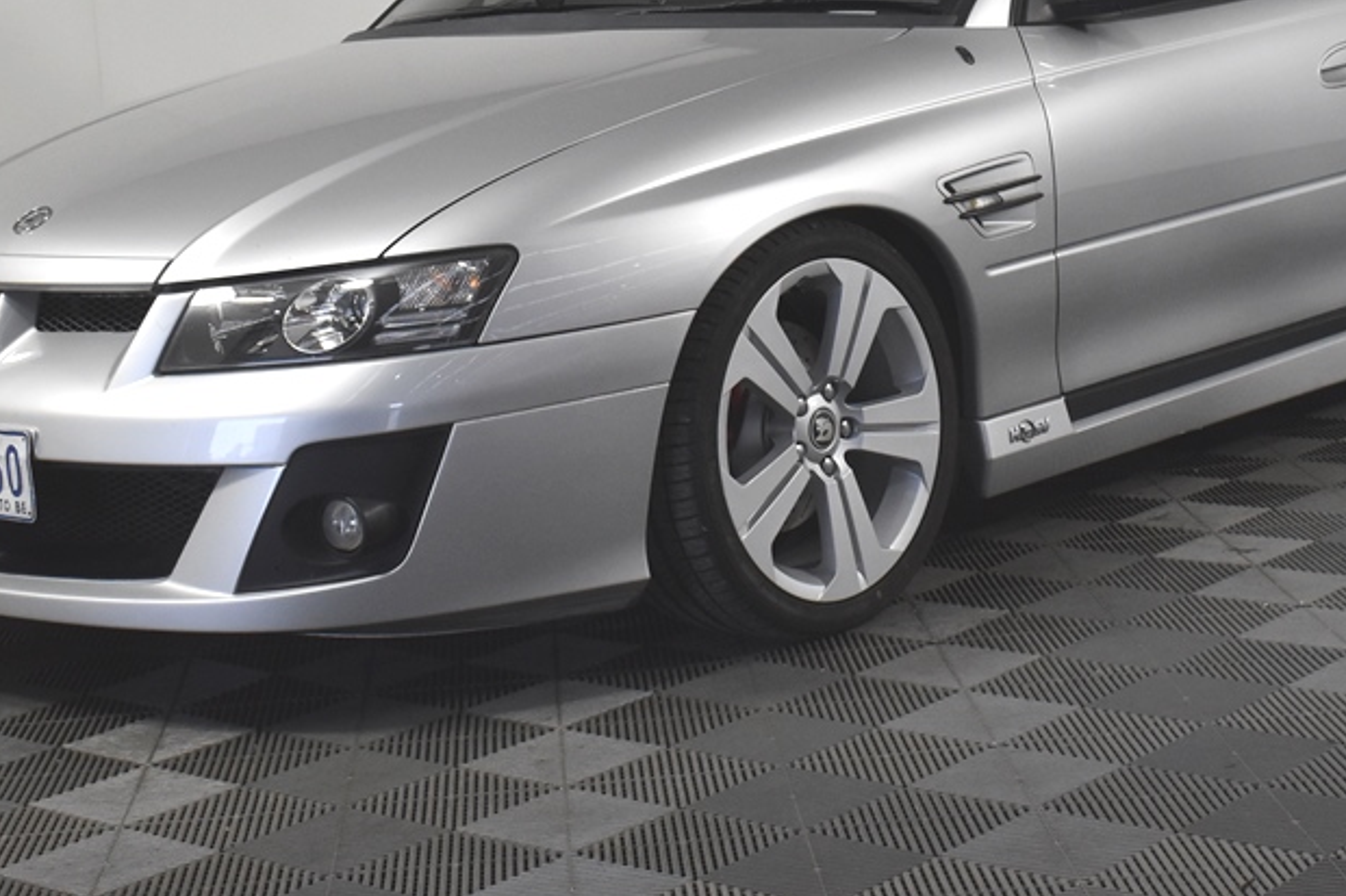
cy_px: 205
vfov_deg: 17.6
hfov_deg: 26.3
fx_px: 2872
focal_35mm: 77
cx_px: 810
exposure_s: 1/320
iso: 1600
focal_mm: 31
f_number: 9
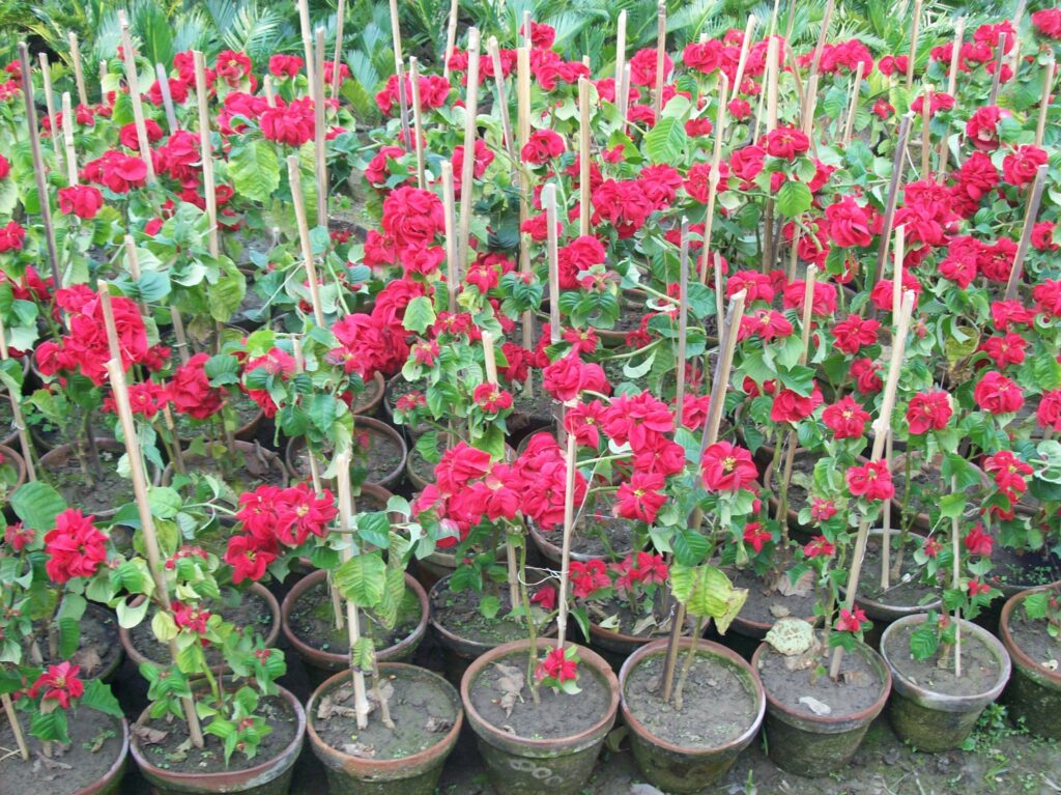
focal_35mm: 45
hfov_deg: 42.1
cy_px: 398
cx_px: 530
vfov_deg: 32.2
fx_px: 1379
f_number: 3
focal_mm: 7.6
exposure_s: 1/82.1
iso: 80
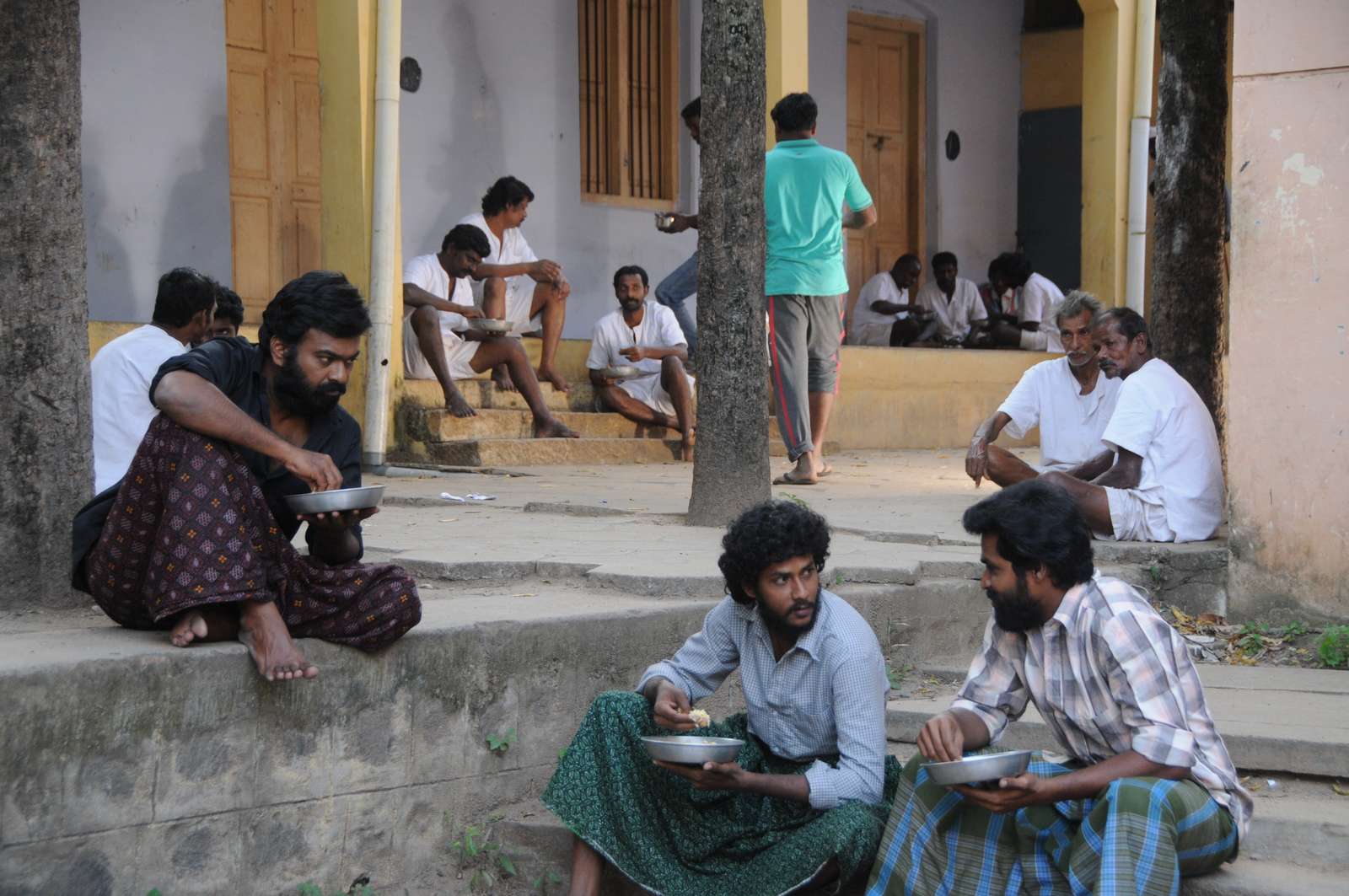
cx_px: 674
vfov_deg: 16.5
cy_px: 448
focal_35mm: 82
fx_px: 3088
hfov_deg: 24.6
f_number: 4.8
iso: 640
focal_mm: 55
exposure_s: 1/100
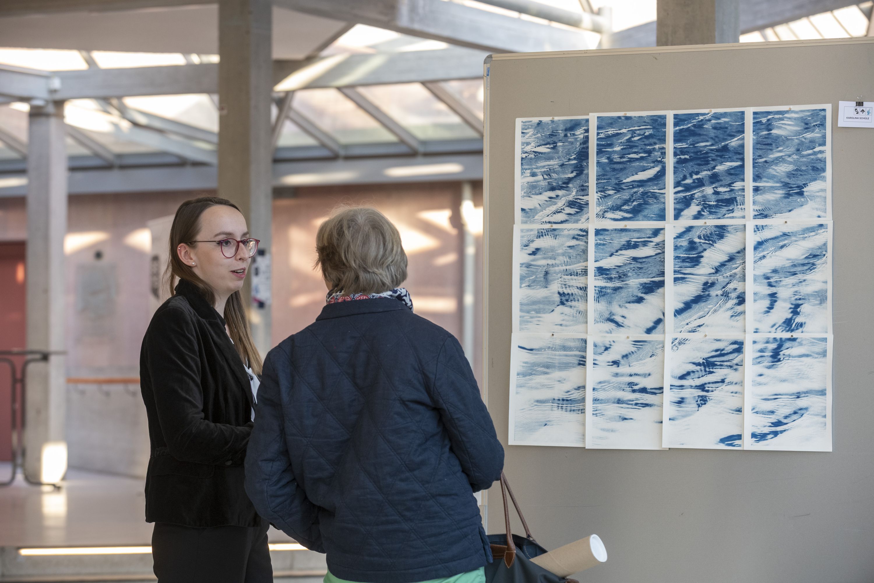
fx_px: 2816
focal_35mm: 116
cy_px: 292
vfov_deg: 11.8
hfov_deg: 17.6
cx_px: 437
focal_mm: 116
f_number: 5.6
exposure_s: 1/100
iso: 800
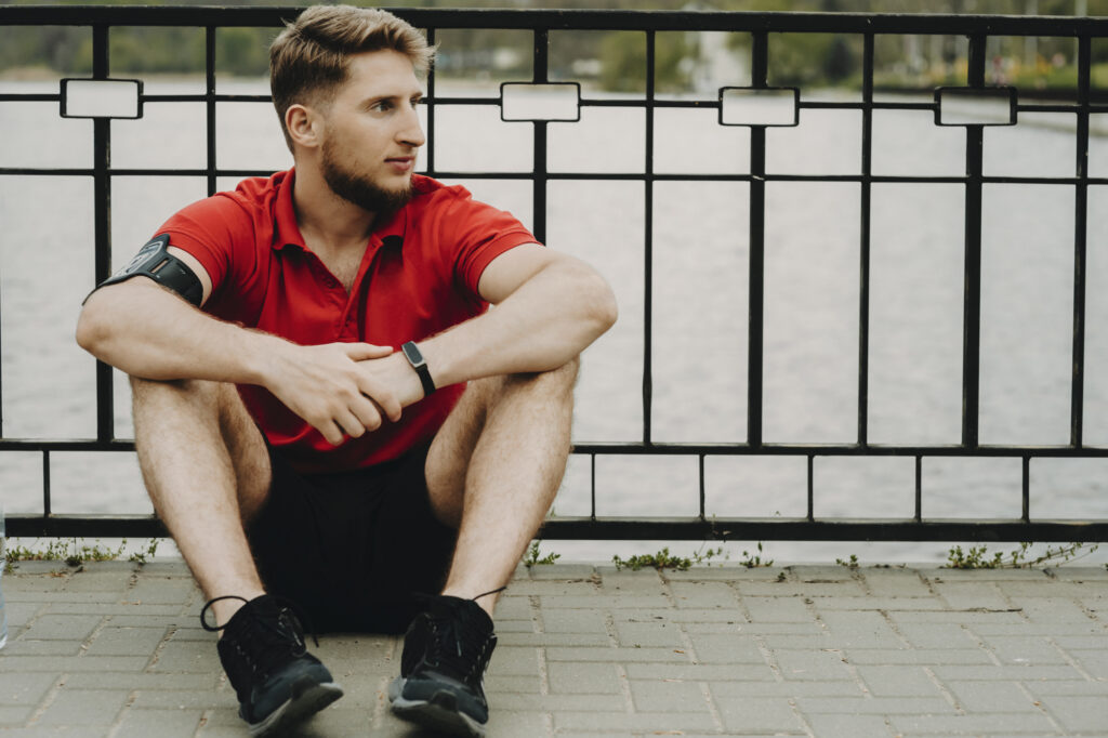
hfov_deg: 23.9
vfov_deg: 16.1
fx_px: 2615
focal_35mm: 85
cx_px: 554
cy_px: 369
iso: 400
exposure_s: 1/125
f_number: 4
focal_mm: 85
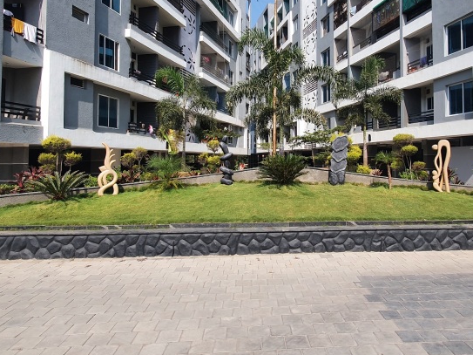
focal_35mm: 23
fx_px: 314
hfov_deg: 73.5
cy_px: 150
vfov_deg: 58.6
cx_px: 273
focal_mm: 1.8
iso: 50
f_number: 2.2
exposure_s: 1/882
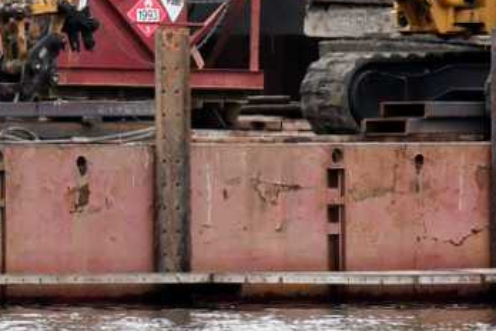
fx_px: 19453
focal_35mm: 1412
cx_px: -375
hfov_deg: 1.5
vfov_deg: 1.0
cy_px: -163
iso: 640
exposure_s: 1/500
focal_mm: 160
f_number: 8
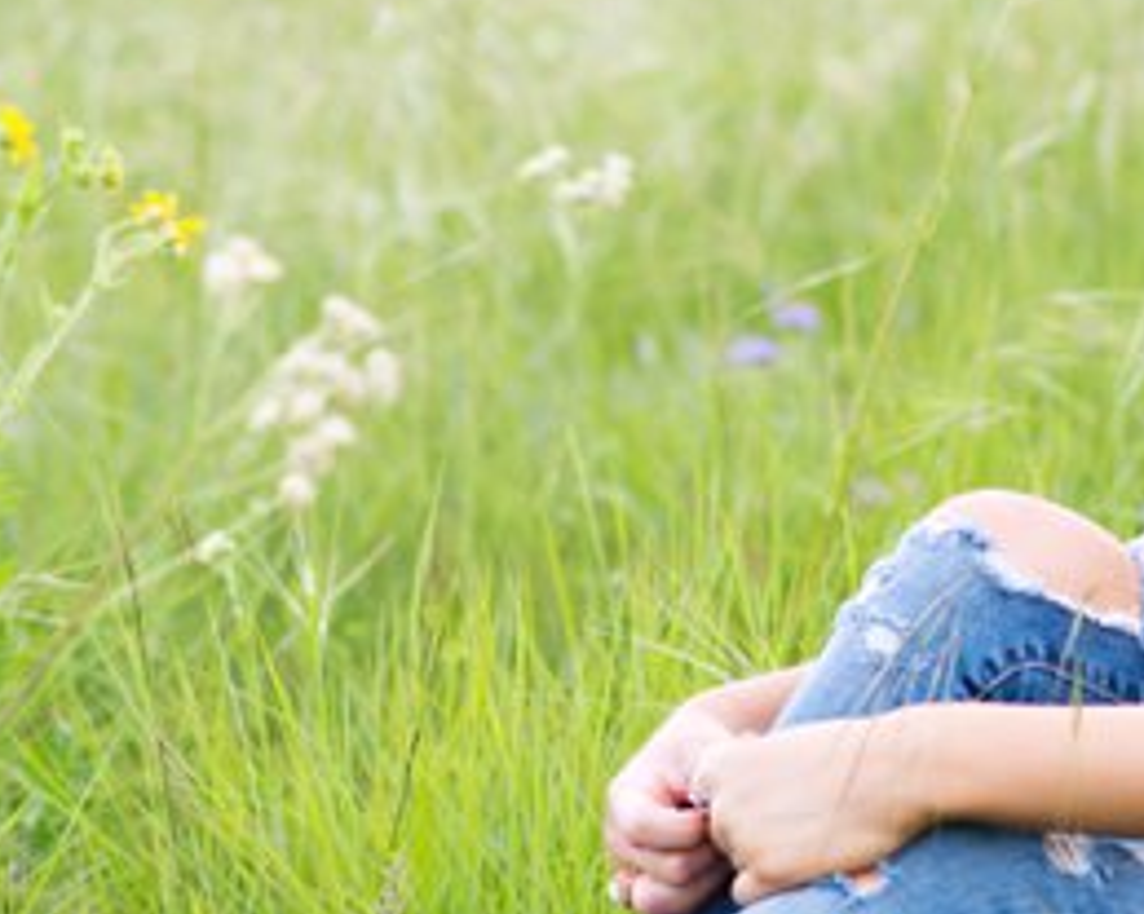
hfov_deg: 8.4
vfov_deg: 6.8
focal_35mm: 228
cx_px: 1193
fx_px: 7717
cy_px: 455
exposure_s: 1/160
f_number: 2.8
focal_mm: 85
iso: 200
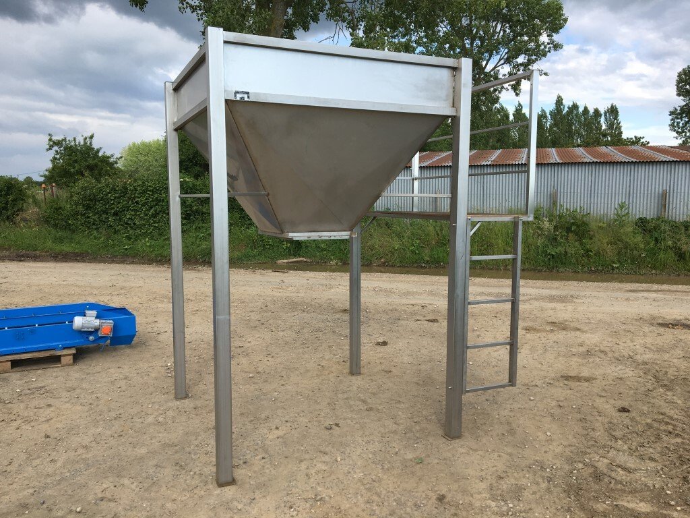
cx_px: 345
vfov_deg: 48.2
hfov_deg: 61.7
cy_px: 259
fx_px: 578
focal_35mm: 29
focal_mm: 4.15
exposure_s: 1/864
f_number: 2.2
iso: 25
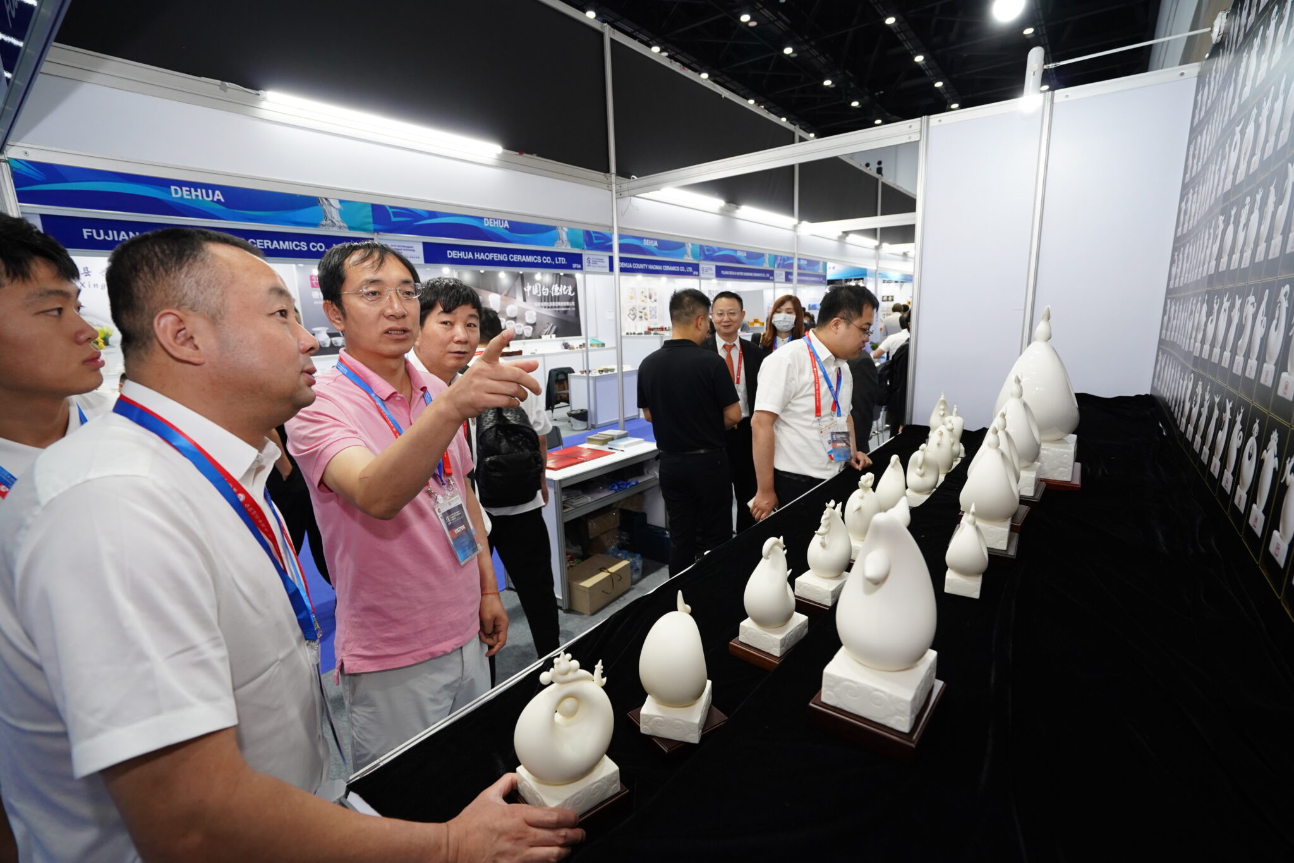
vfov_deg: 73.7
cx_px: 647
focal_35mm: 16
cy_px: 432
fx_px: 575
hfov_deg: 96.7
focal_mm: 16
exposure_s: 1/100
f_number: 4.5
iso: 1250
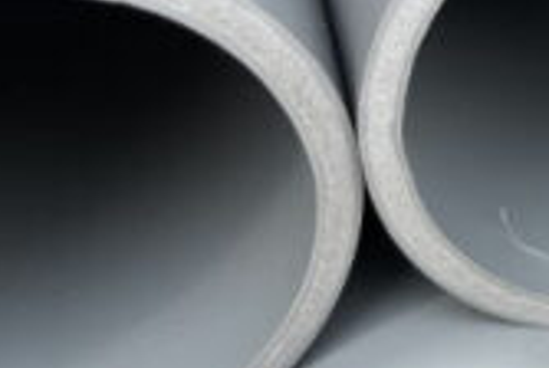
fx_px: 1482
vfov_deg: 13.4
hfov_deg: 18.3
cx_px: 855
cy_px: -184
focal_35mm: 97
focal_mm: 4.2
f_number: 1.6
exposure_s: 1/1304
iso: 32
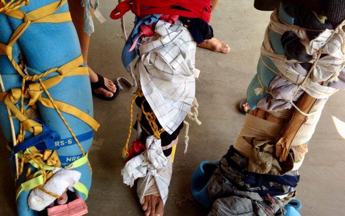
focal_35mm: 36
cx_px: 172
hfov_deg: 54.0
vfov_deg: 35.4
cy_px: 108
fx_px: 339
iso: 64
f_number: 2.4
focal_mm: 4.12
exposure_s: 1/120
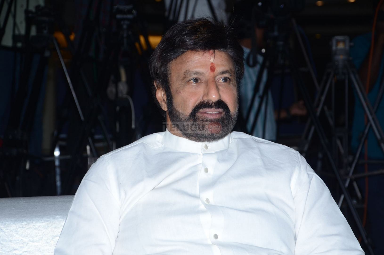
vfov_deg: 10.1
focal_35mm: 135
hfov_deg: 15.2
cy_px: 128
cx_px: 192
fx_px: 1437
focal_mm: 90
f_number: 7.1
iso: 320
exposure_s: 1/125
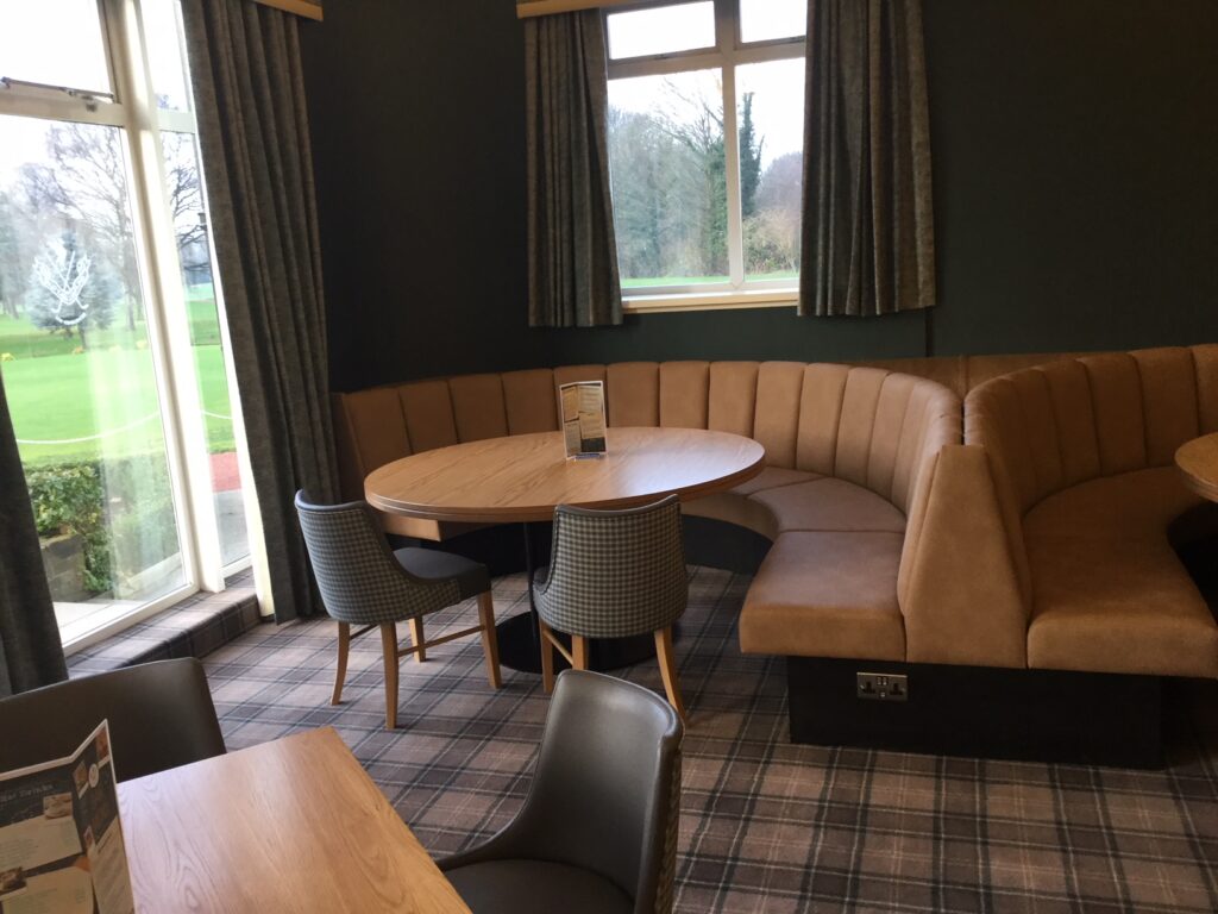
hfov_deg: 58.4
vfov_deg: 45.4
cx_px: 609
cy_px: 457
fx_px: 1091
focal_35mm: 31
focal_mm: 3.3
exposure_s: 1/30
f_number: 2.4
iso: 50
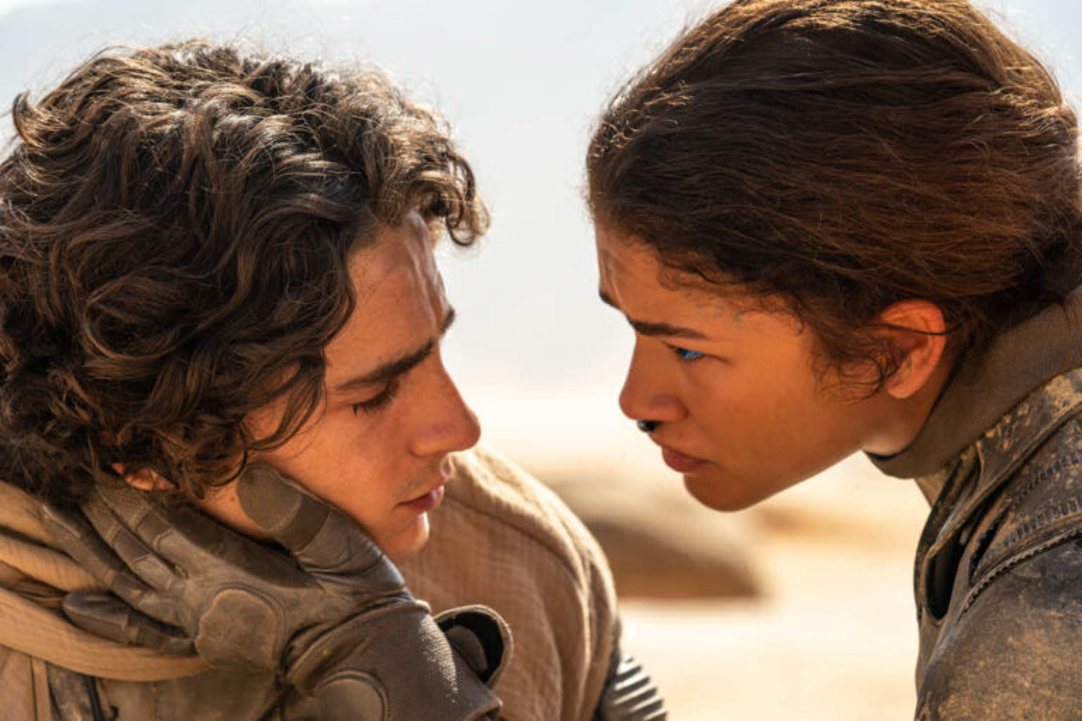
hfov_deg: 16.3
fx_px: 3787
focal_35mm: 126
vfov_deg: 10.9
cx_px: 541
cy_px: 360
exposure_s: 1/640
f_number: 6.3
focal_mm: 126
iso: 100
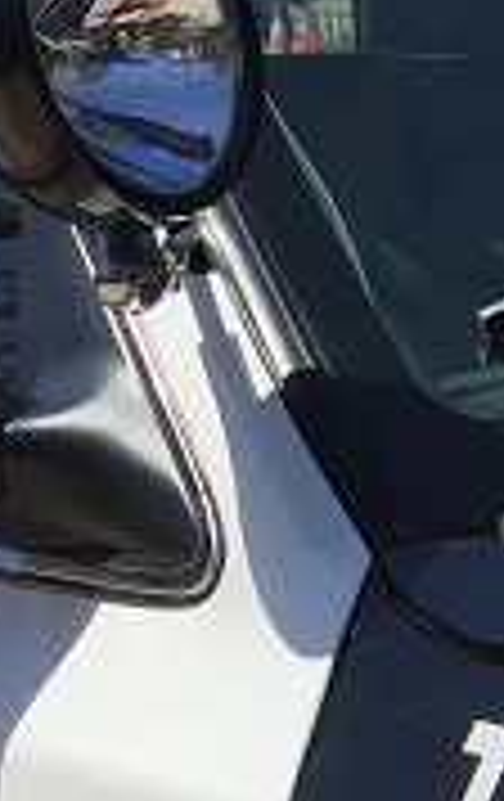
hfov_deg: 7.9
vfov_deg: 12.8
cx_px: 1197
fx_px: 3390
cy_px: 1177
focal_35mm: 155
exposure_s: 1/2326
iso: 32
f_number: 2.2
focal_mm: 4.15
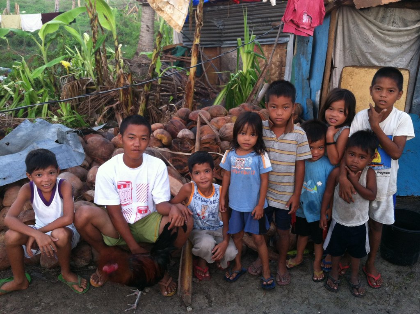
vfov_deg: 40.6
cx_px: 210
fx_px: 424
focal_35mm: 35
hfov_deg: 52.7
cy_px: 157
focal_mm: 3.85
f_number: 2.8
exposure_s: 1/15
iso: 125
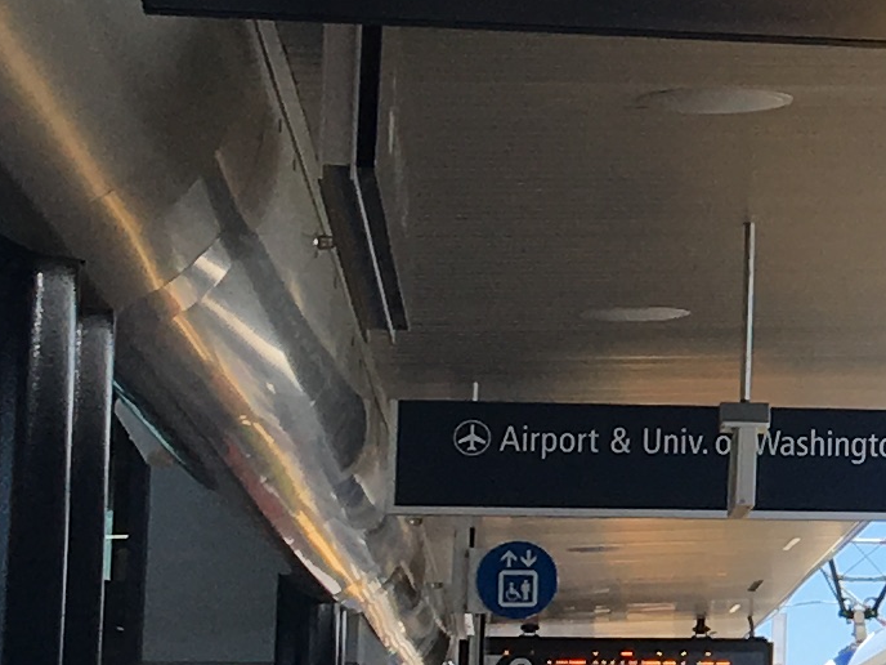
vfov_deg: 8.7
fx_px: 4351
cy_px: 269
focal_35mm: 170
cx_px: 1722
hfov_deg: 10.7
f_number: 2.2
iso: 25
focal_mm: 4.15
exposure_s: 1/761
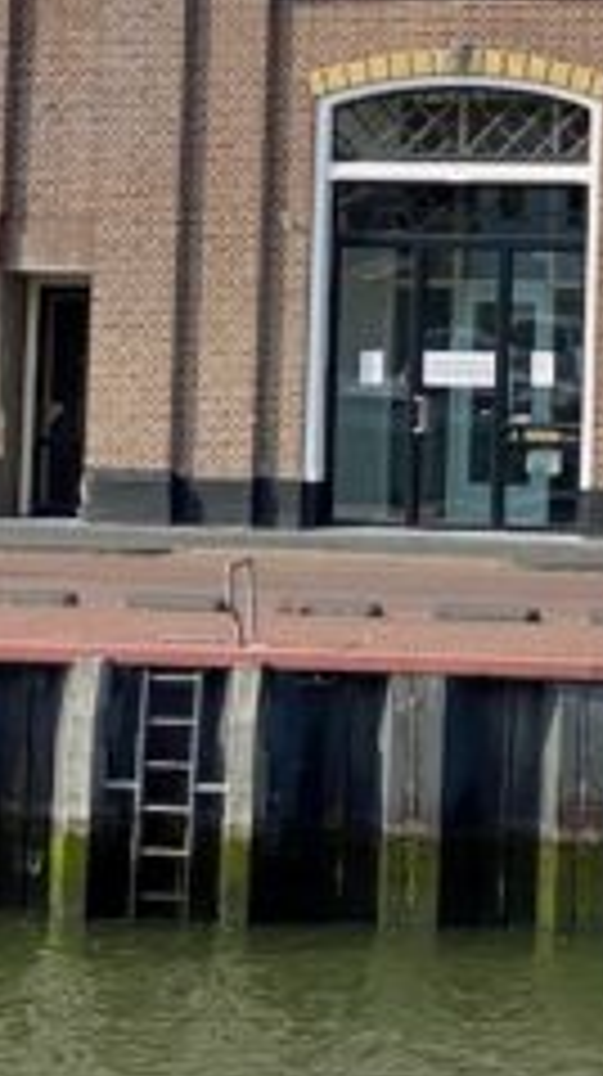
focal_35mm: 182
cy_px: 68
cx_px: 963
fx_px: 5186
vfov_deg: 11.7
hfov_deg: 6.5
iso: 20
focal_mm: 6
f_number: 2
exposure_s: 1/1261
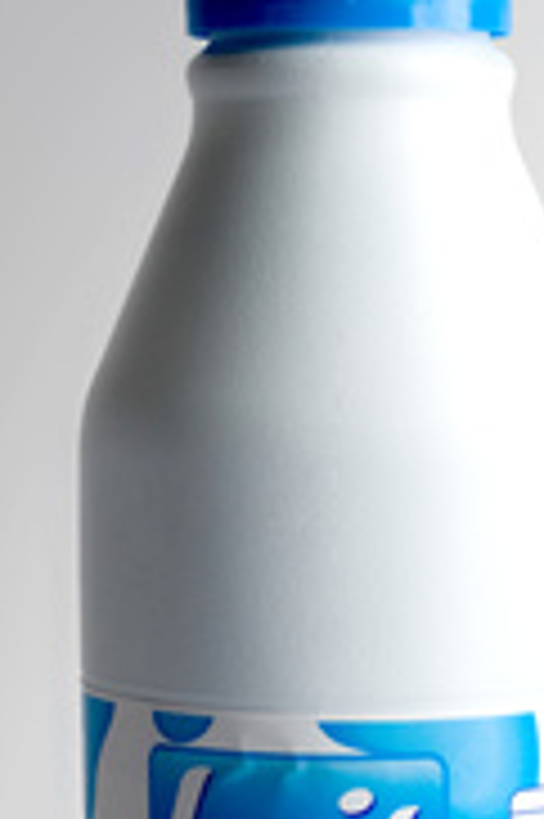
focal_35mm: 140
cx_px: 578
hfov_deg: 9.7
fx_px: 3179
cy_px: 623
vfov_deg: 14.6
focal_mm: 60
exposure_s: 1/200
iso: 200
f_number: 29
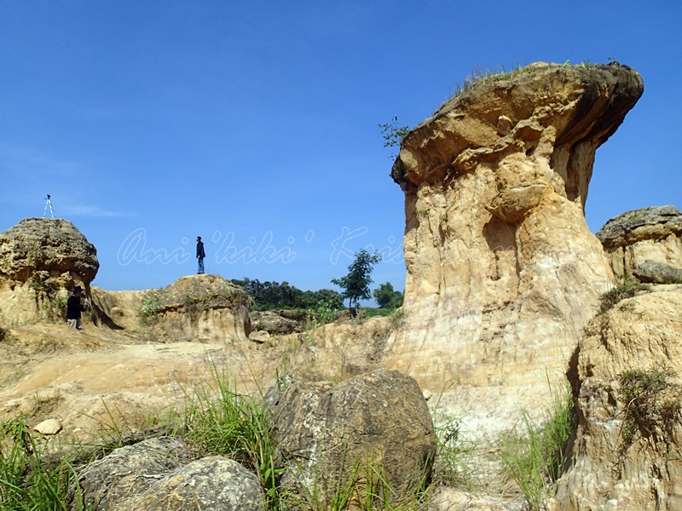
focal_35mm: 25
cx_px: 341
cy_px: 256
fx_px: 493
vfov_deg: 54.9
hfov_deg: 69.4
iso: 100
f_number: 8
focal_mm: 4.5
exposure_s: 1/400
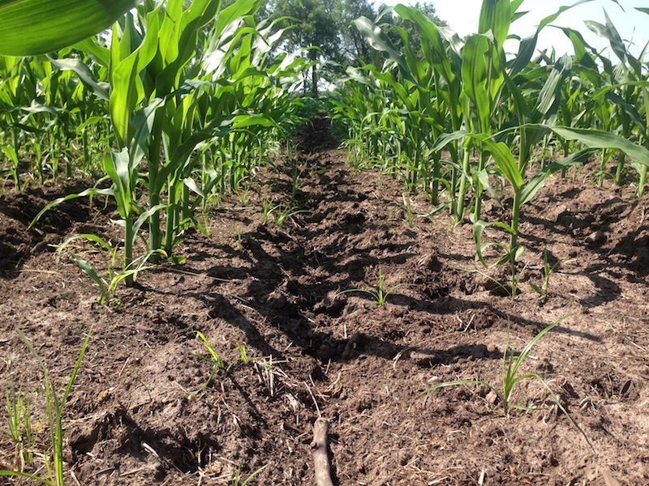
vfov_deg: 42.9
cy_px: 243
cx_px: 324
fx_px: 619
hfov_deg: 55.4
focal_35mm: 33
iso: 50
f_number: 2.4
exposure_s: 1/526
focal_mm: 4.12
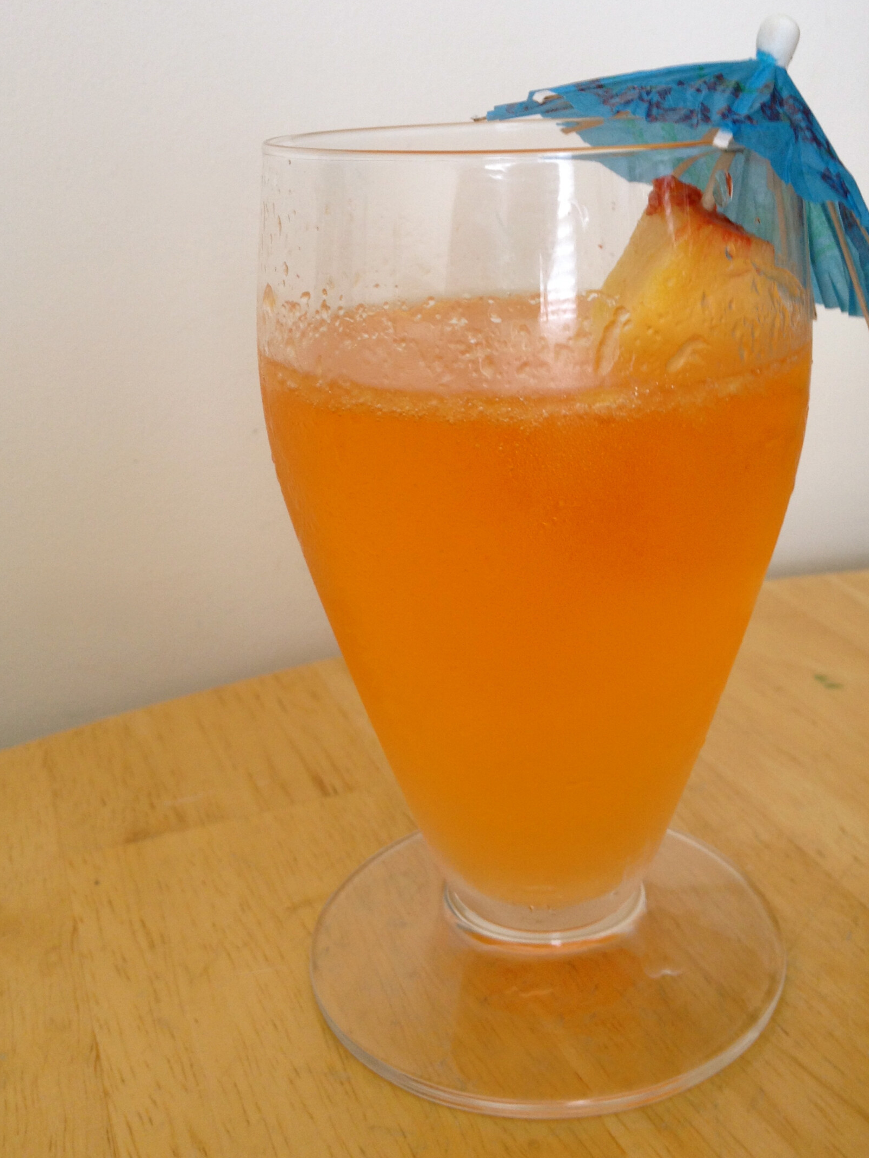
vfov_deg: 44.7
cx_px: 503
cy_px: 512
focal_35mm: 42
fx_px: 1406
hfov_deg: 34.3
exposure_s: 1/40
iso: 50
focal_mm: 4.28
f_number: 2.4
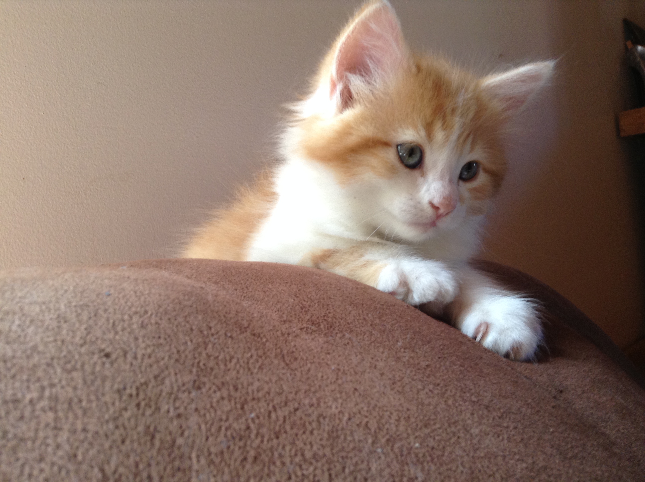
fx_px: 614
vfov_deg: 42.8
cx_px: 322
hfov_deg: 55.4
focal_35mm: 33
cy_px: 241
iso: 64
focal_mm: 3.3
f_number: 2.4
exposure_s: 1/24
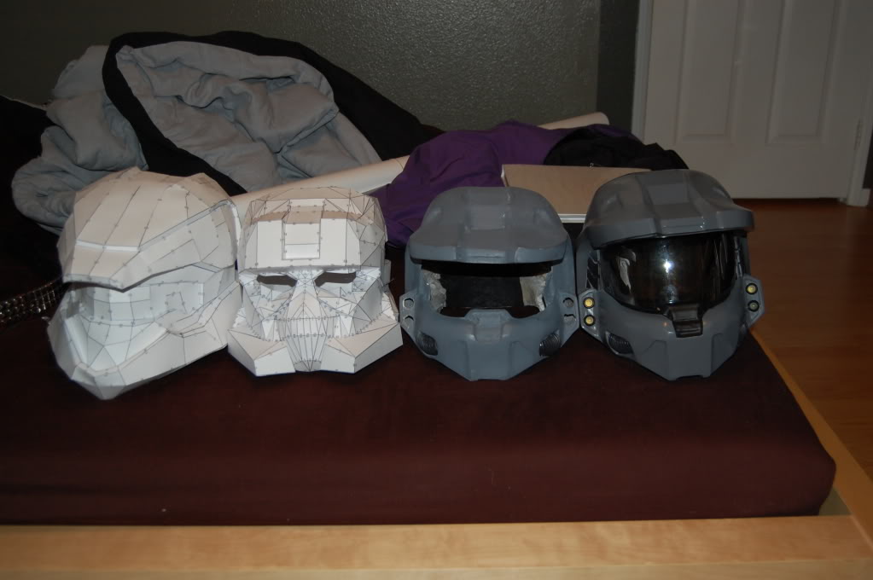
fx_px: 872
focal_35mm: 36
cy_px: 290
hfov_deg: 53.2
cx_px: 436
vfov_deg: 36.8
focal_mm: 24
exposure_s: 1/60
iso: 400
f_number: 4
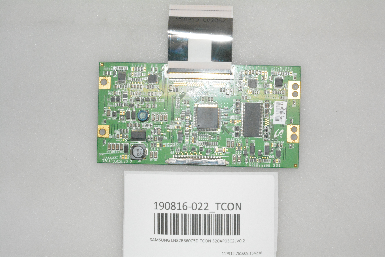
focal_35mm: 51
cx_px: 192
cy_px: 128
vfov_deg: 26.5
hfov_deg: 38.9
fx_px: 545
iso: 6400
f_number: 29
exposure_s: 1/200
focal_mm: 34
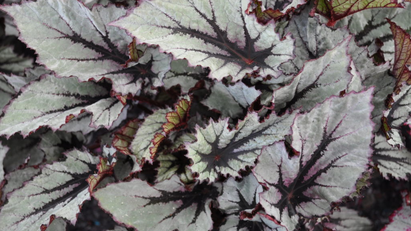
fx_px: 687
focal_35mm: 63
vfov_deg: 19.1
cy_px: 97
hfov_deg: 33.3
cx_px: 205
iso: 200
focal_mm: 40
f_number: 6.3
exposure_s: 1/40
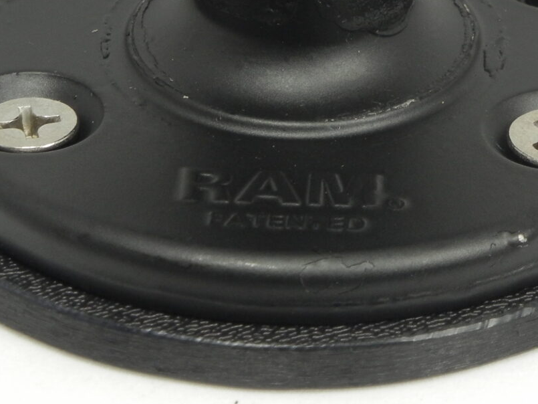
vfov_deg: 5.0
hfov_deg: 6.7
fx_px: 4586
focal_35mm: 295
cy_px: -73
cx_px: 276
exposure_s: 1/63.6
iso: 160
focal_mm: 20.9
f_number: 4.6
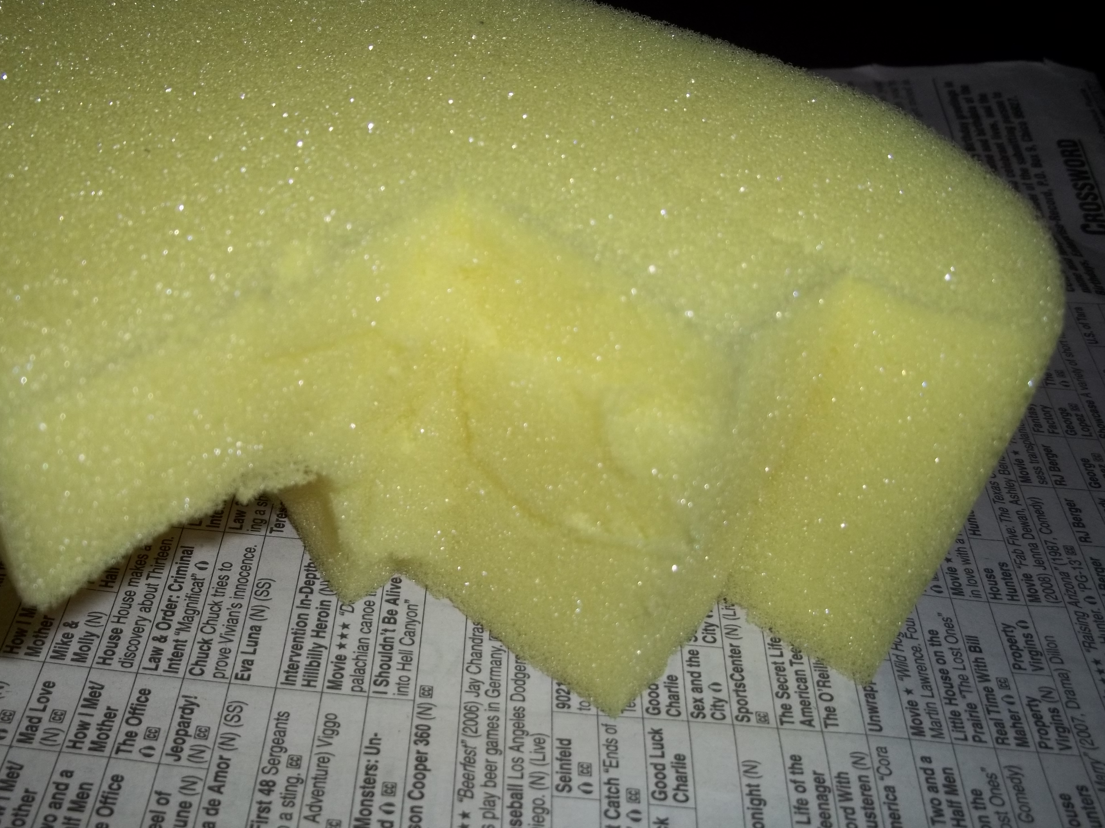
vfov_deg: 39.7
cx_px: 515
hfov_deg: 51.3
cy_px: 418
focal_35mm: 36
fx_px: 1149
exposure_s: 1/60
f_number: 3.3
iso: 64
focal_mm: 5.9
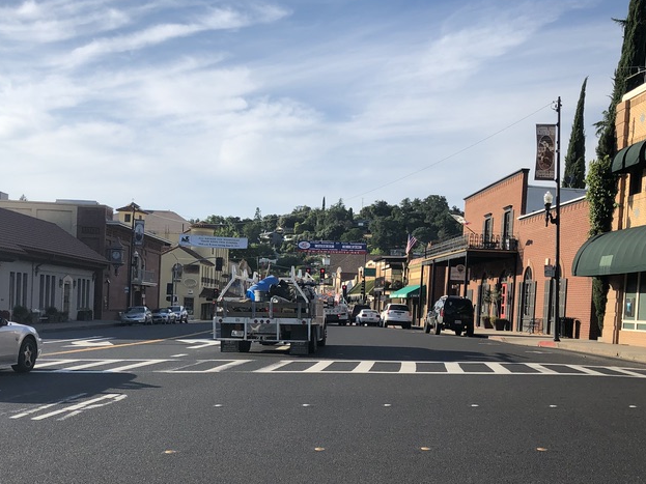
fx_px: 858
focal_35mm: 46
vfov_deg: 31.2
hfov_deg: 41.2
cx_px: 312
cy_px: 337
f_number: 1.8
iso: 20
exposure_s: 1/1600
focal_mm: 4
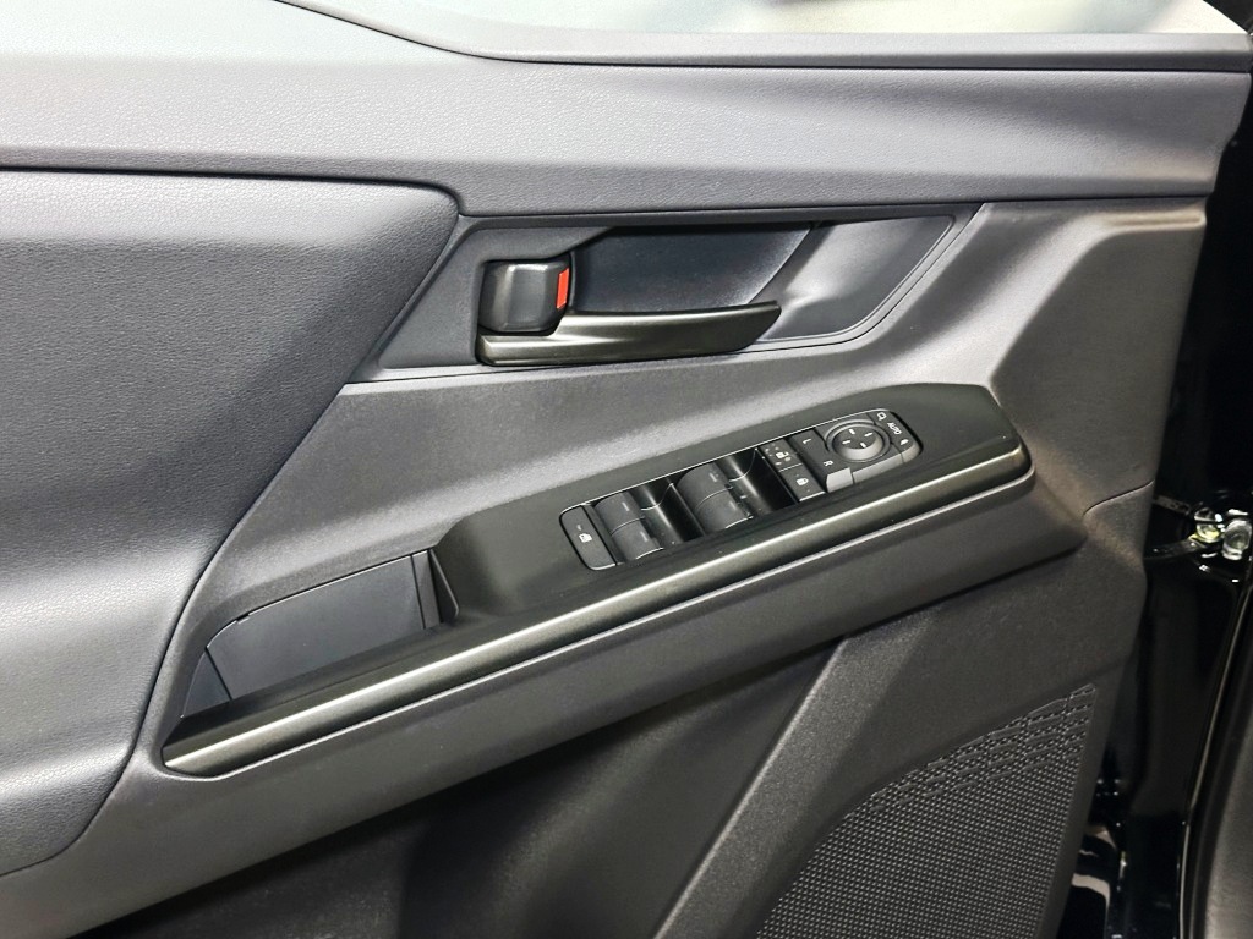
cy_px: 470
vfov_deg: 30.3
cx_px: 626
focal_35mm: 48
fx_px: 1737
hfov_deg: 39.7
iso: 640
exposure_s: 1/24
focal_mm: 6.86
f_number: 1.78
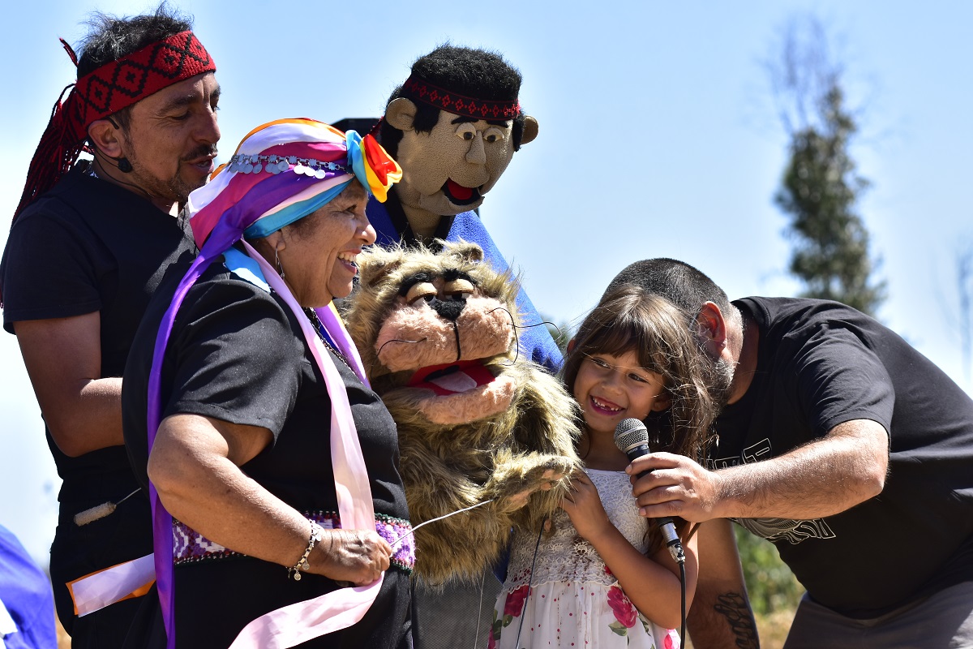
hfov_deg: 13.7
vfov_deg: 9.1
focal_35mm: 150
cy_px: 324
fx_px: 4054
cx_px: 486
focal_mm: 100
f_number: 6.3
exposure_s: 1/400
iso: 160
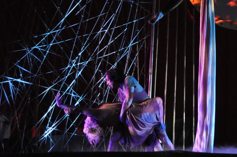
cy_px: 37
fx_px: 763
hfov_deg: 17.5
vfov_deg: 11.7
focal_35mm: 116
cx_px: 188
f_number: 4.5
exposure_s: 1/125
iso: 3200
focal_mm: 46
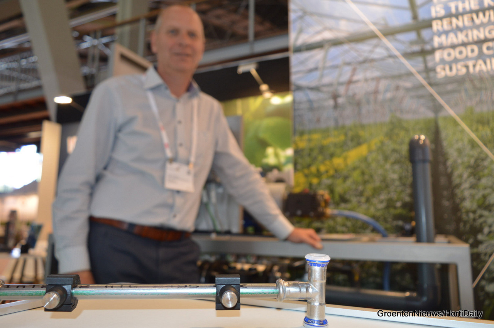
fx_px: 370
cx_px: 247
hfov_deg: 67.4
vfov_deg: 47.8
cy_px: 164
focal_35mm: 27
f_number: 4.5
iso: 280
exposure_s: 1/60
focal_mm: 18
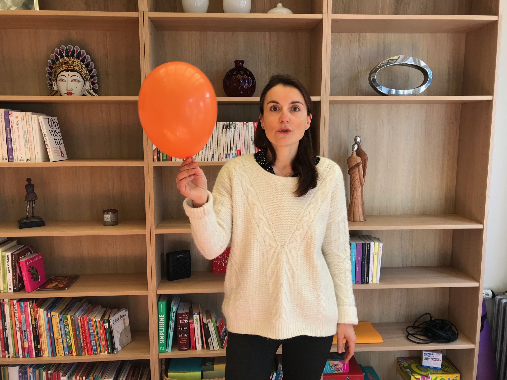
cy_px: 190
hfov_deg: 63.4
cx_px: 254
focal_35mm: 28
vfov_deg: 49.7
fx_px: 410
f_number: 1.8
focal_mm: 3.99
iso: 25
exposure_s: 1/47
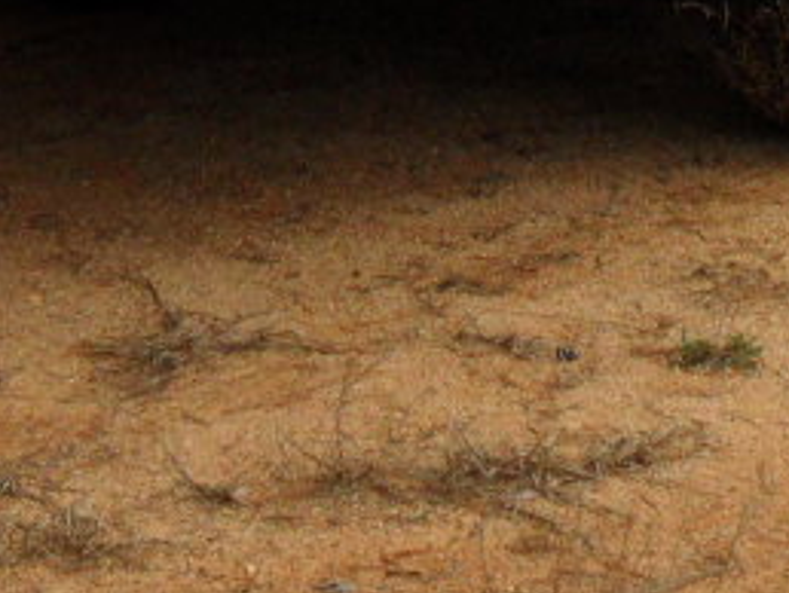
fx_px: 4700
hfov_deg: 9.5
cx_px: 731
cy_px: -547
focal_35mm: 206
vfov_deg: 7.0
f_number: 5
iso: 100
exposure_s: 1/500
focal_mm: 9.3
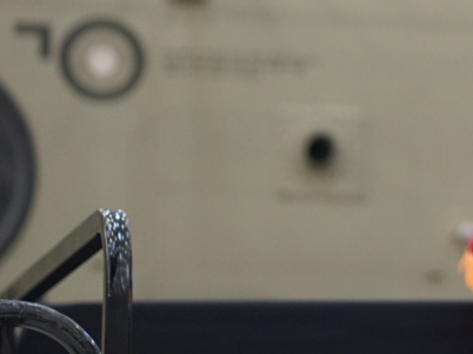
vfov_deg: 4.5
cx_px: 613
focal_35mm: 329
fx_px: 4493
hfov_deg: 6.0
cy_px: 2
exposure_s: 1/500
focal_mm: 85
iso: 500
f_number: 1.8
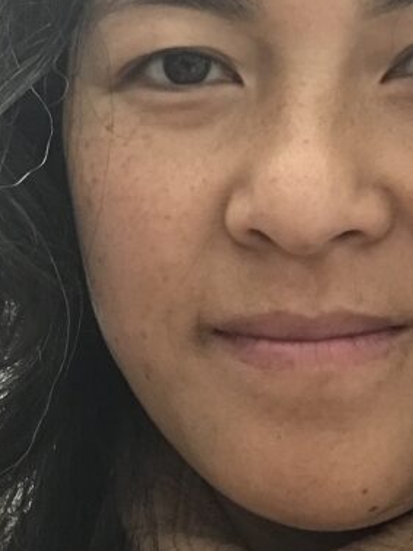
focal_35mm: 87
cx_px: 61
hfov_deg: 16.8
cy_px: 313
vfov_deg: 22.5
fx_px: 1383
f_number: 2.2
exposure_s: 1/30
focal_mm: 2.87
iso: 125
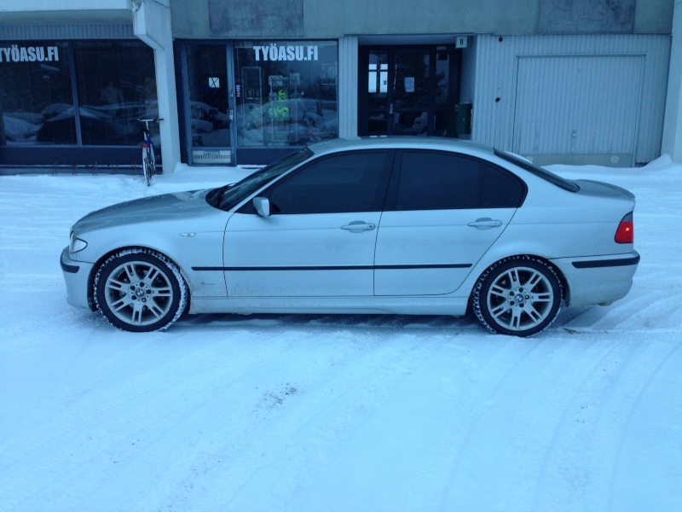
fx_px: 650
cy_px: 256
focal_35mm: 33
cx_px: 341
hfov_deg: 55.4
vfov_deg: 42.9
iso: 64
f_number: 2.4
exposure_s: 1/120
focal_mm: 4.12
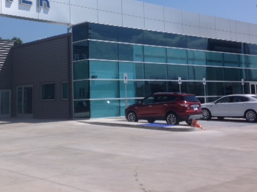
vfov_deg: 25.4
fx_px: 423
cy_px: 55
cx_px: 103
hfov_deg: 33.7
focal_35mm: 57
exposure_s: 1/2747
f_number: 2.4
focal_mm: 4.28
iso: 50
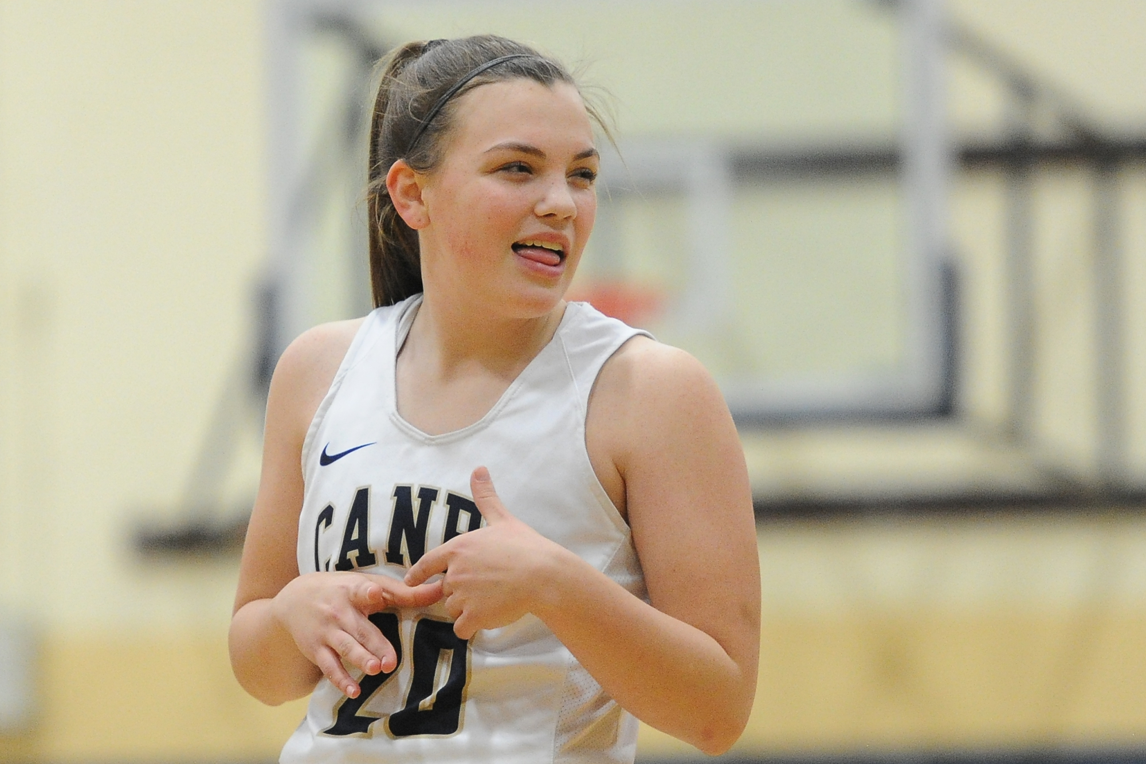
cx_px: 573
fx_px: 5093
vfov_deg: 8.6
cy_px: 382
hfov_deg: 12.8
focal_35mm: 160
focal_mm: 160
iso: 6400
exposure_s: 1/640
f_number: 2.8
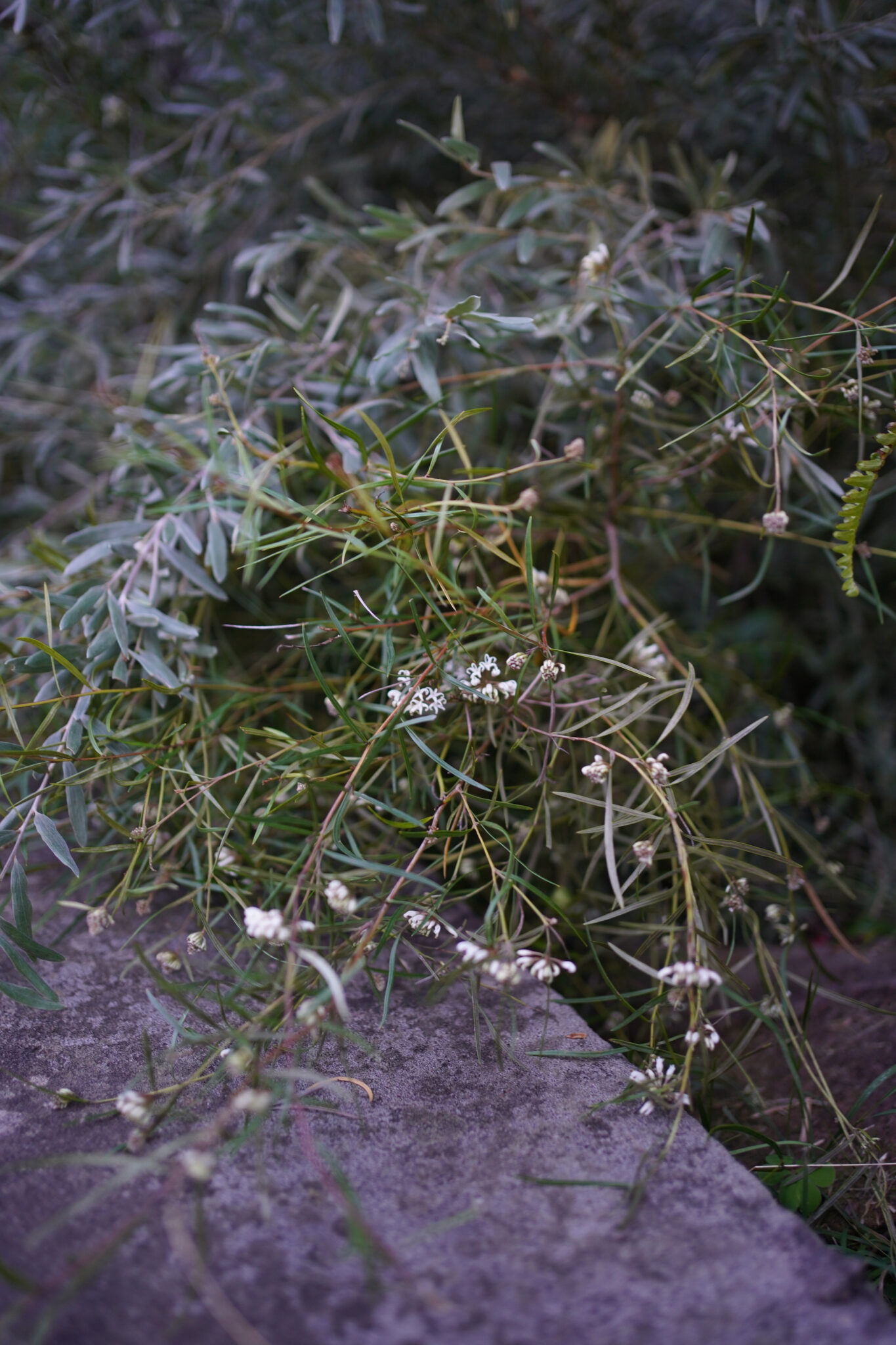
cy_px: 672
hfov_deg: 37.8
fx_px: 1307
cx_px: 448
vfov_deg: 54.4
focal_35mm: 35
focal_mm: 35
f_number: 2
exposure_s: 1/100
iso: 400
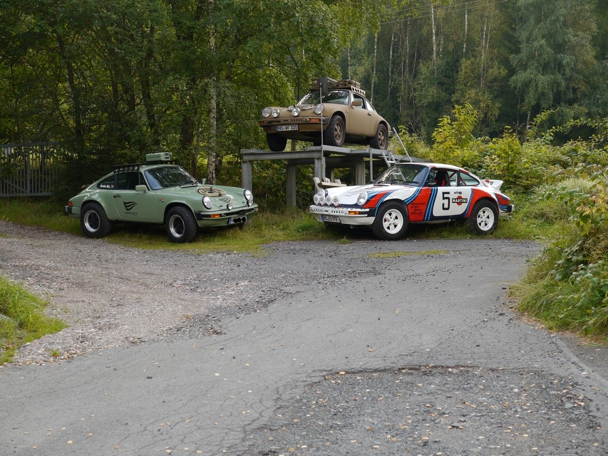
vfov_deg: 21.0
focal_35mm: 70
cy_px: 228
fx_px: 1229
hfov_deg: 27.8
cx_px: 304
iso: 160
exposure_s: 1/160
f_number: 4.5
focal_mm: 35
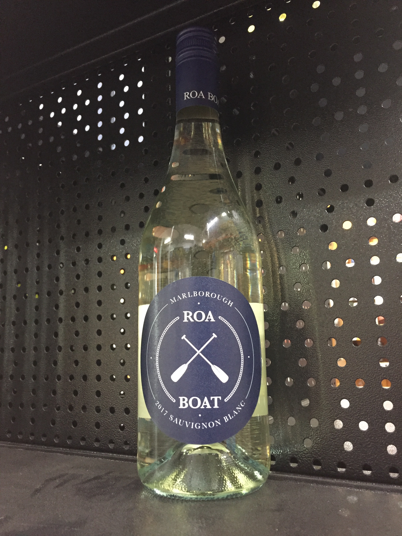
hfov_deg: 48.2
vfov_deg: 61.7
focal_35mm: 29
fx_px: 449
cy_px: 268
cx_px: 201
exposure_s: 1/17
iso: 320
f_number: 2.2
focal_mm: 4.15
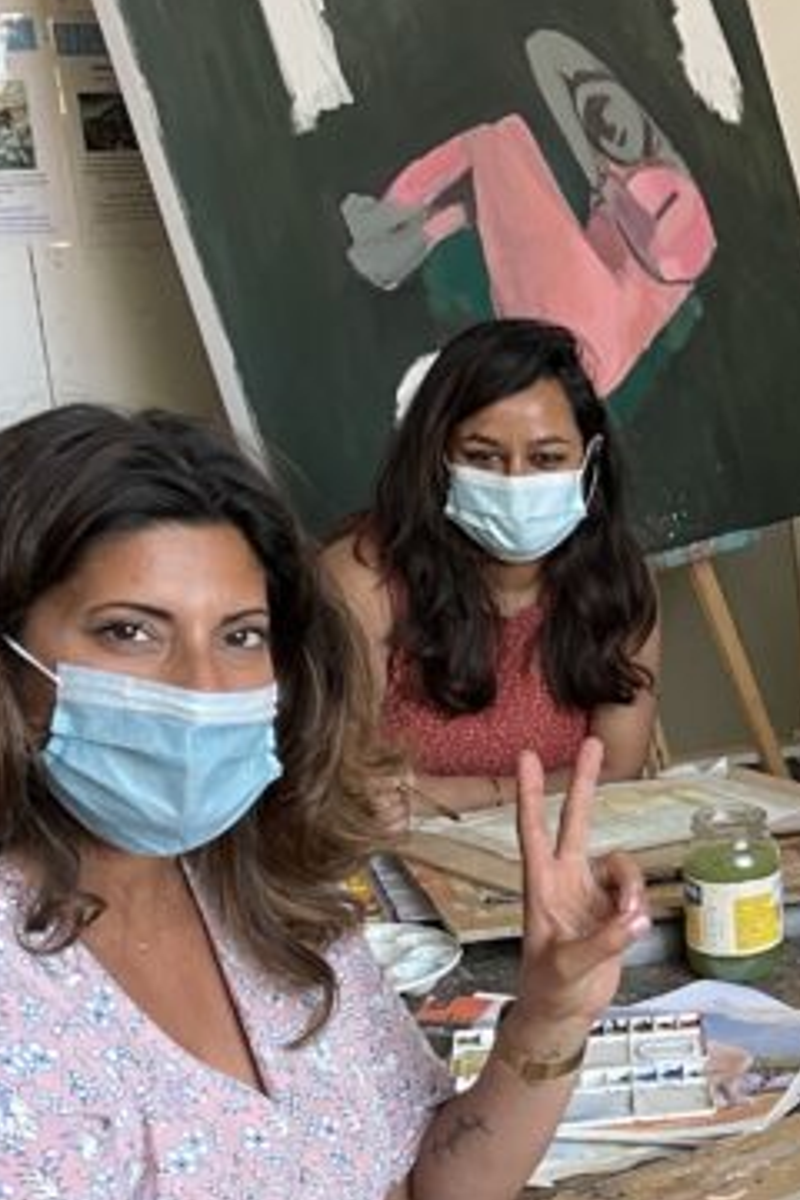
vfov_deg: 26.0
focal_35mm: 77
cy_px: 887
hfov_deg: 16.0
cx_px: 1250
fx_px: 2566
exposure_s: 1/88
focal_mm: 4.2
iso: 125
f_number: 1.6
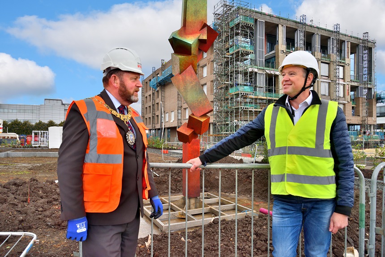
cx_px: 192
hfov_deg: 73.8
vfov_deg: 53.1
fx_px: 257
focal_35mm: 24
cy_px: 128
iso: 200
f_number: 8
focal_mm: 24
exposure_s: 1/200
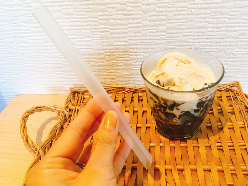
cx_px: 124
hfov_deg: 61.7
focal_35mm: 29
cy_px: 93
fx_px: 208
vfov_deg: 48.2
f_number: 2.2
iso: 125
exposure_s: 1/33
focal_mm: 4.15
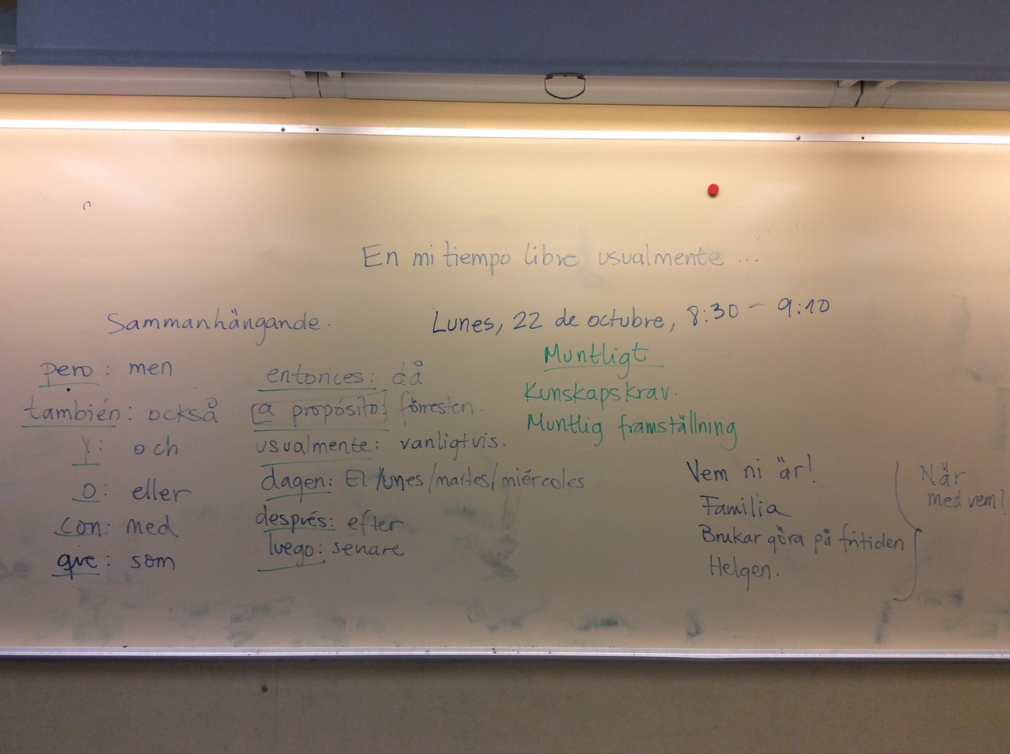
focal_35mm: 32
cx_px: 505
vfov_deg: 44.1
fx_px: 932
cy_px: 377
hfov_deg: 56.9
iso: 32
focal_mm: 3.3
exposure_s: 1/50
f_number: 2.4
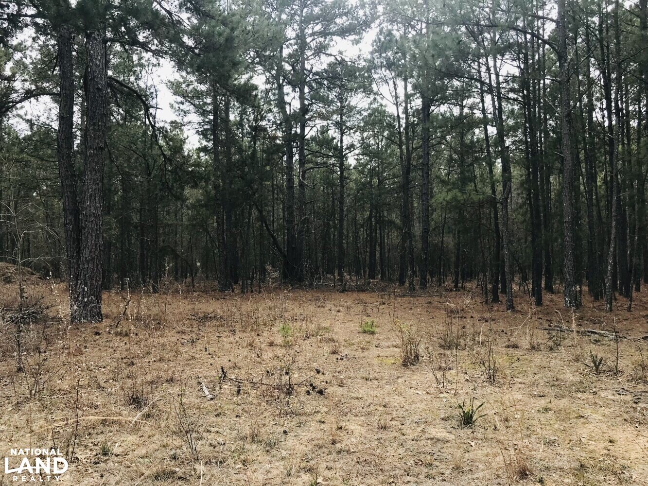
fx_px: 524
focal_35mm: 28
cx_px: 324
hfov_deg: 63.4
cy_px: 243
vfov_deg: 49.8
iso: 20
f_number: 1.8
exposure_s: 1/622
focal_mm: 3.99
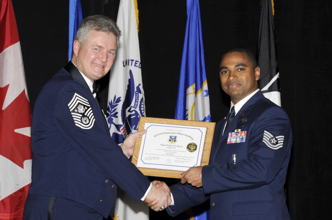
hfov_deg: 15.2
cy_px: 110
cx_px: 166
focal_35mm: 135
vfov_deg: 10.1
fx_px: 1243
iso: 200
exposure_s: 1/60
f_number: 11
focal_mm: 90
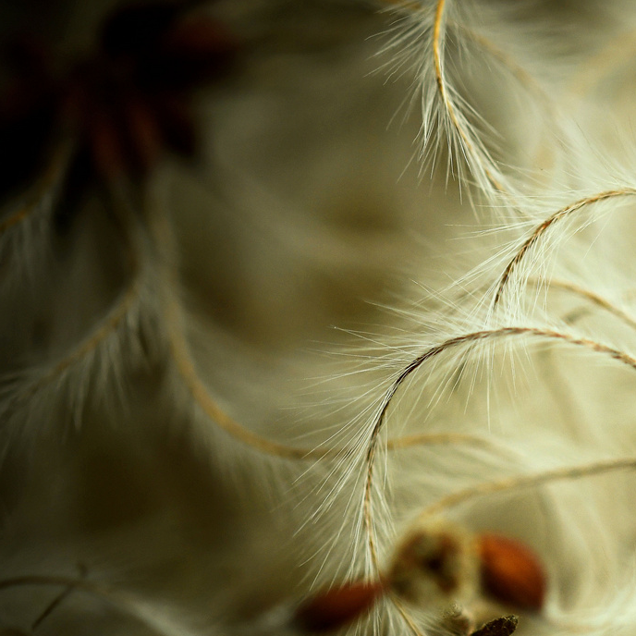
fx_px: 6527
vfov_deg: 5.6
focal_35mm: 314
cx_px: 716
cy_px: 476
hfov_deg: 5.6
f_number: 5.6
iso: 320
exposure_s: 1/250
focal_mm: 105
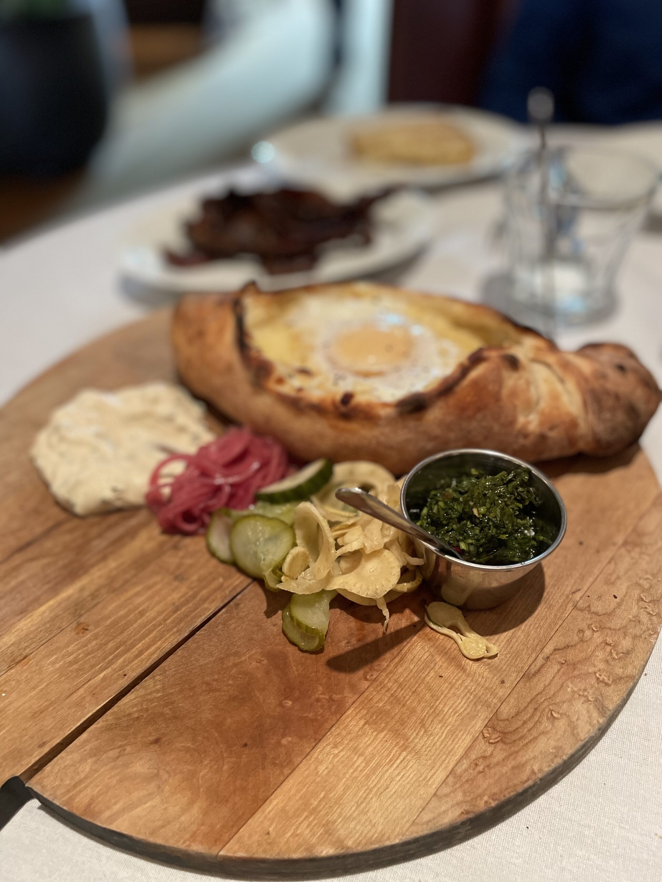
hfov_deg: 53.1
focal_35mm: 26
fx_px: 663
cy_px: 441
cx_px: 331
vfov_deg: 67.3
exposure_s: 1/60
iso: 320
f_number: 1.6
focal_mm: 4.2
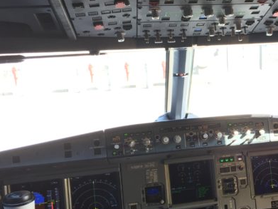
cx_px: 261
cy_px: 122
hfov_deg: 31.8
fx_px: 458
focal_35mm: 57
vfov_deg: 25.6
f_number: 2.2
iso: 40
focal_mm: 4.15
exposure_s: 1/40
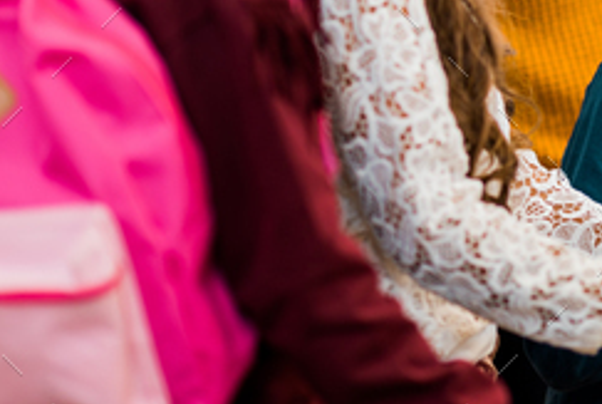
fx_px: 3451
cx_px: 619
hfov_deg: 9.9
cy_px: -15
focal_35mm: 206
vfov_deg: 6.7
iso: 100
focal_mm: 85
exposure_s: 1/160
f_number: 1.8
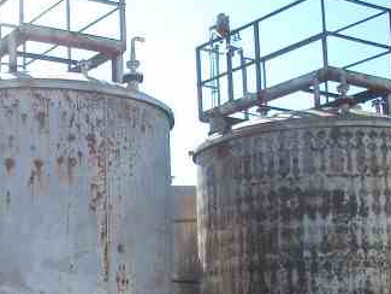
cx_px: -39
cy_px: 276
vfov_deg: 18.3
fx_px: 893
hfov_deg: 23.2
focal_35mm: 79
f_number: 3.1
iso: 80
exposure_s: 1/500
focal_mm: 6.3
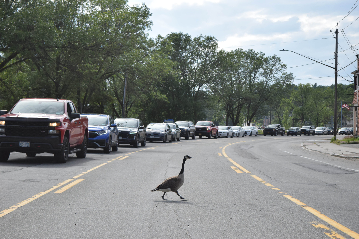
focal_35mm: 72
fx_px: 718
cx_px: 180
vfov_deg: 18.9
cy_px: 120
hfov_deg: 28.1
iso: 800
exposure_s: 1/4000
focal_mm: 48
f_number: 5.3
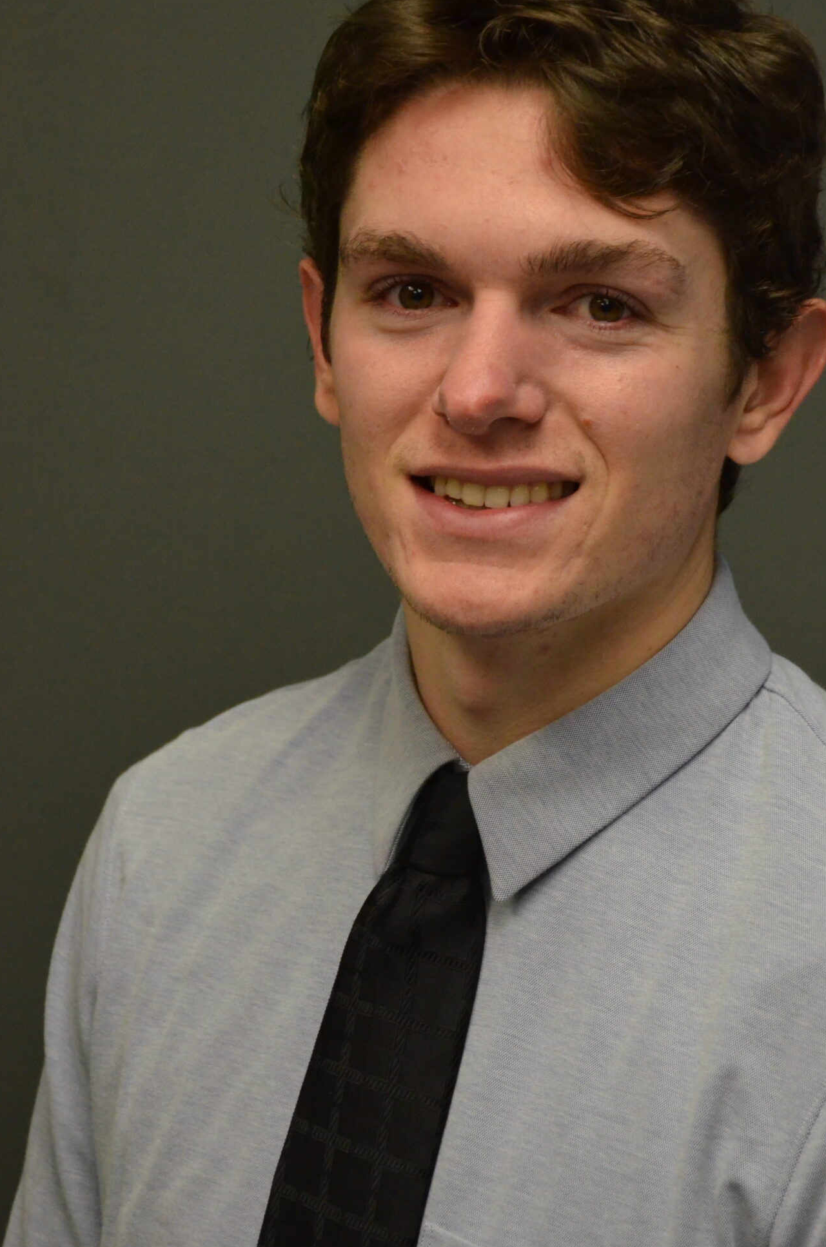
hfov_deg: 9.8
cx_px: 533
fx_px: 4805
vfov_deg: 14.8
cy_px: 545
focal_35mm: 139
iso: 2200
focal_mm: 70
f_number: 5
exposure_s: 1/250
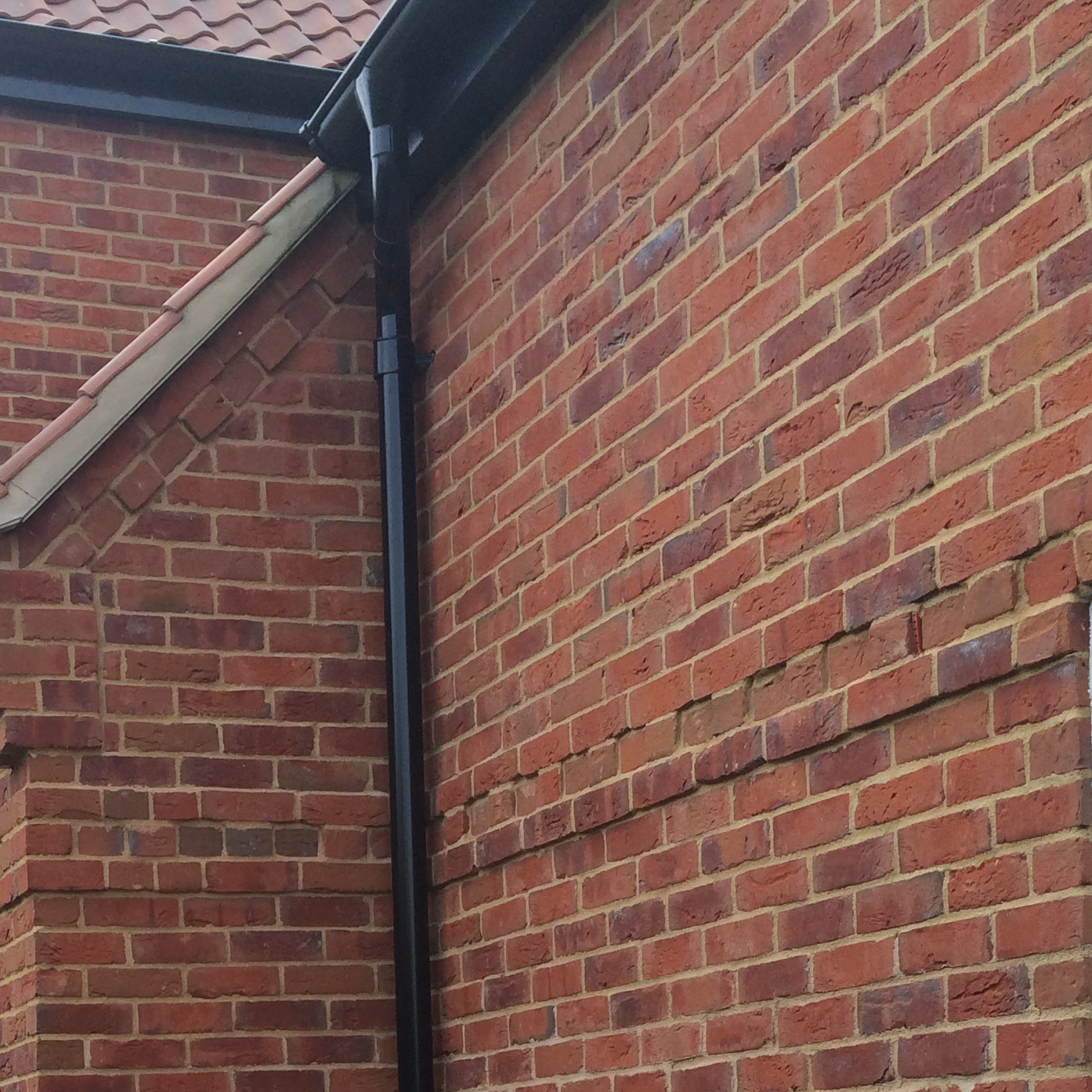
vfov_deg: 26.3
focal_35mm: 60
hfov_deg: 28.1
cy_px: 1206
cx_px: 249
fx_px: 2141
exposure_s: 1/805
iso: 32
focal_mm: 4.15
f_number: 2.2
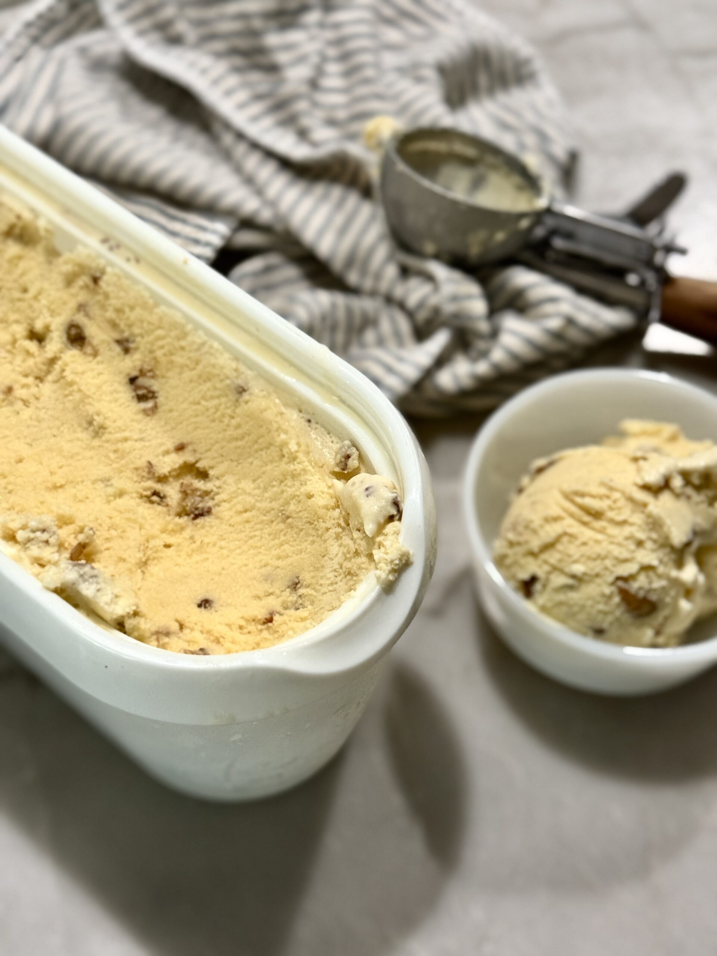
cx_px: 358
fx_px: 1326
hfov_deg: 30.3
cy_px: 478
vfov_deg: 39.7
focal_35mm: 48
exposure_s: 1/40
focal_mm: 6.76
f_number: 1.78
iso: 320
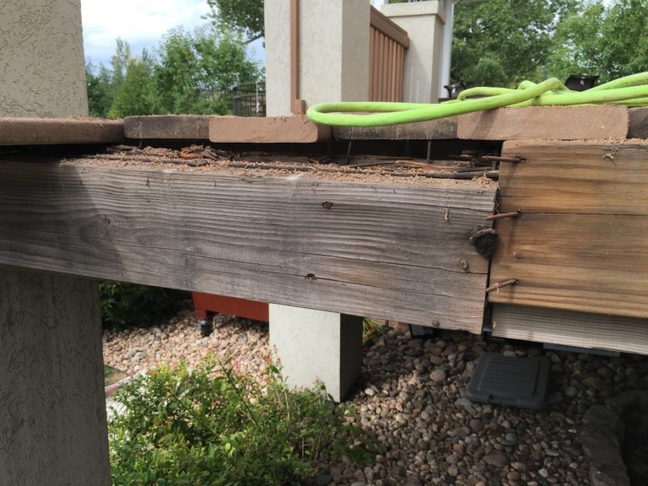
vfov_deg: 48.2
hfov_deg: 61.7
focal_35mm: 29
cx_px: 324
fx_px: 543
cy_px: 243
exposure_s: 1/487
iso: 25
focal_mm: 4.15
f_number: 2.2
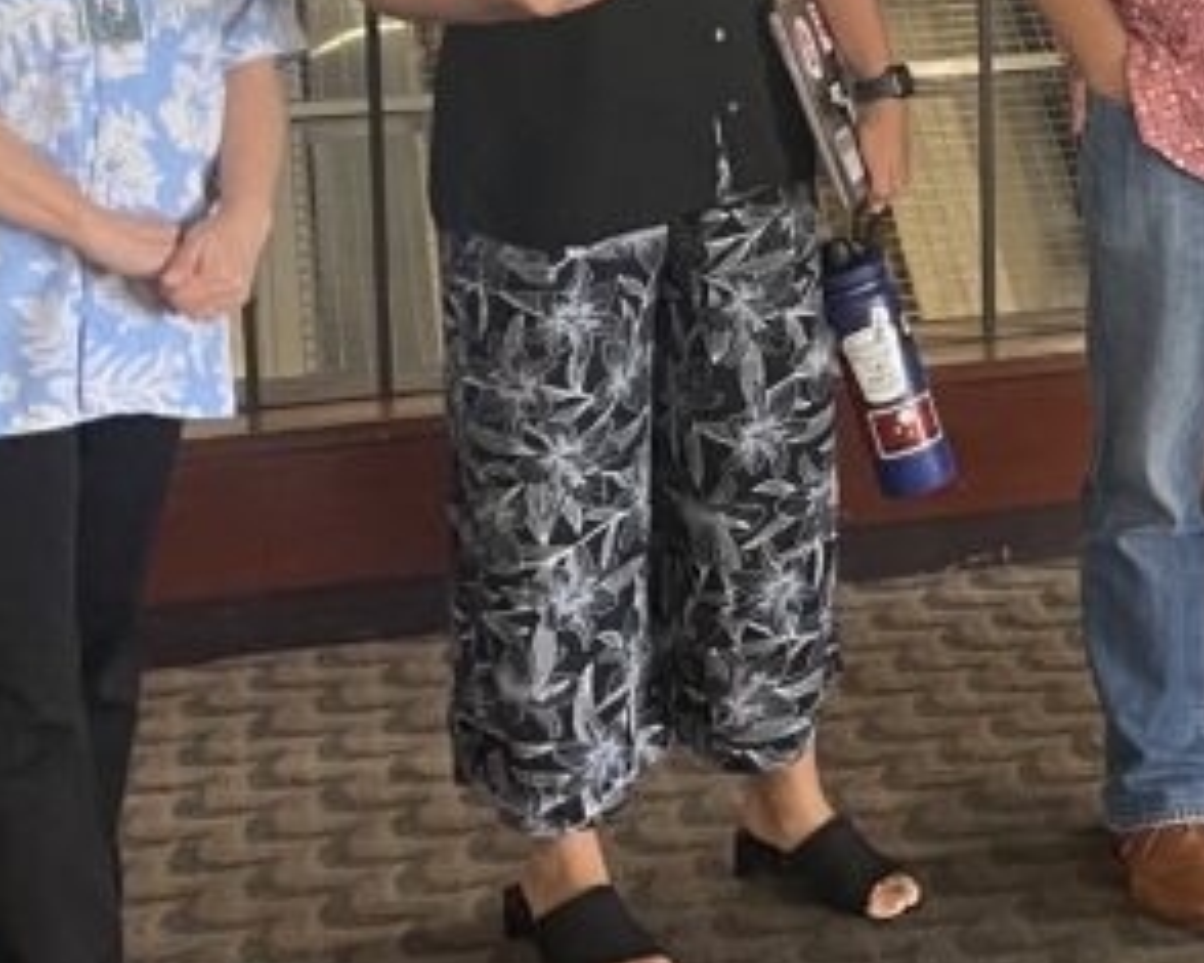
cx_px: 1482
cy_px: 23
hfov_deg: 20.0
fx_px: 3170
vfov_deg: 16.9
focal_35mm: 89
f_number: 1.6
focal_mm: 4.2
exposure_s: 1/60
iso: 400
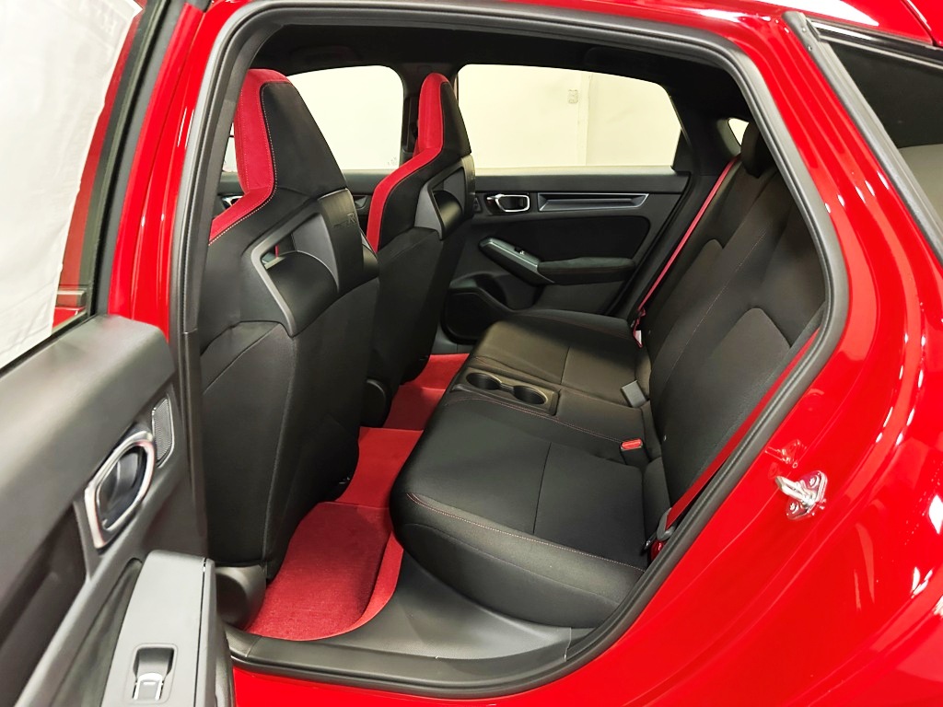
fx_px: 654
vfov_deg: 56.8
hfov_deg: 71.6
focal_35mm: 24
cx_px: 472
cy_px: 354
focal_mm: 6.86
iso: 1000
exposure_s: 1/30
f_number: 1.78
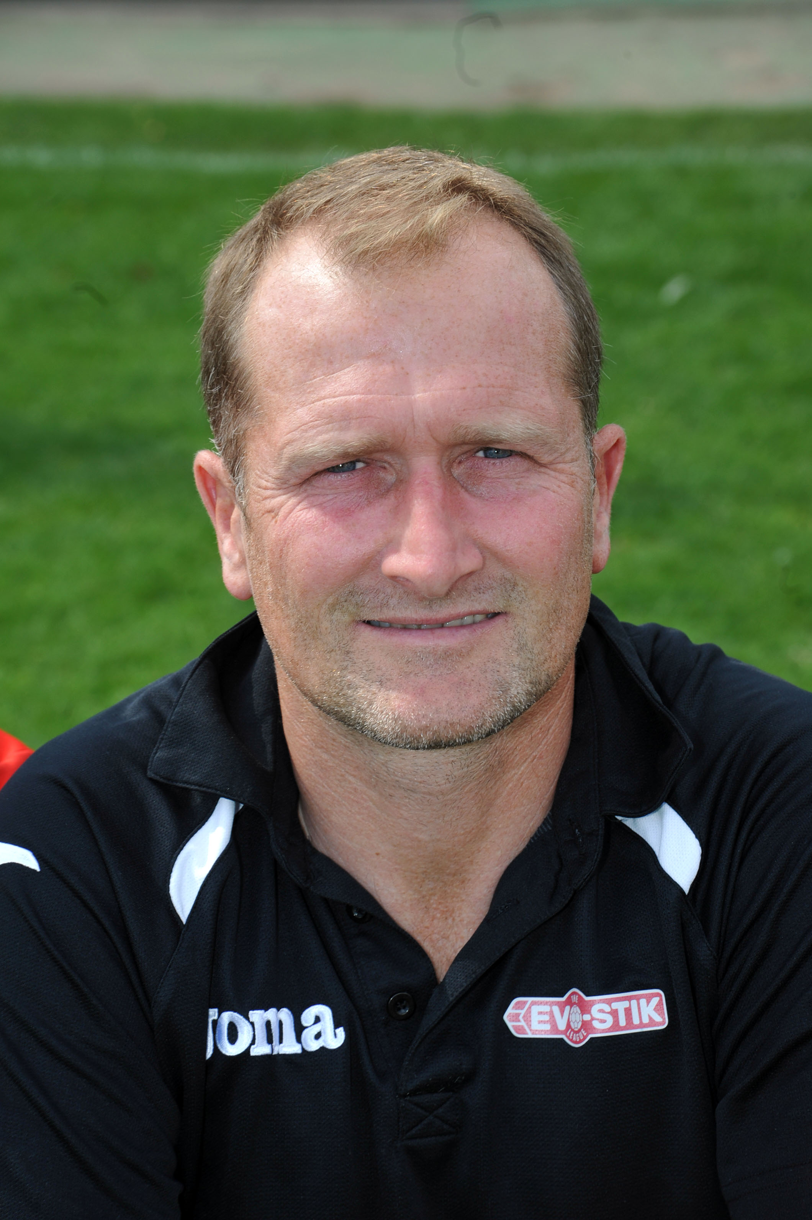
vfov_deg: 17.1
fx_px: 4063
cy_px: 610
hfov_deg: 11.4
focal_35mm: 120
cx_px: 406
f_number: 10
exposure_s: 1/250
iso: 400
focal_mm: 120
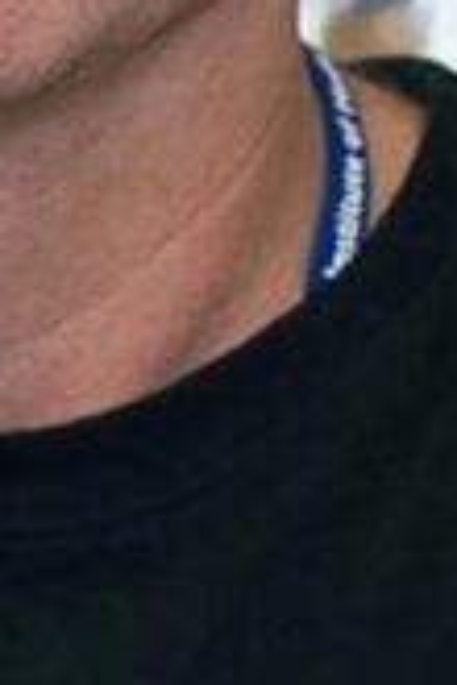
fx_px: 3465
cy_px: -237
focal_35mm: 182
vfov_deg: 11.0
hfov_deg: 7.5
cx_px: -73
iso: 200
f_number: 2.8
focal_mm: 60
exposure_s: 1/60
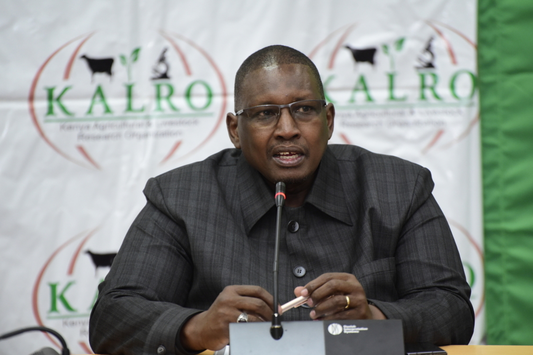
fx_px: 3553
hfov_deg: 8.6
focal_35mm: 240
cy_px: 178
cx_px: 266
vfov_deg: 5.7
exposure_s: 1/125
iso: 3200
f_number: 5.6
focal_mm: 240
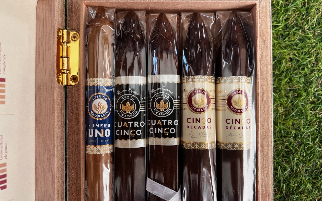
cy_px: 99
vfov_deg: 44.5
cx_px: 159
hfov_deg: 66.5
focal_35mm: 28
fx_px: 246
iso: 40
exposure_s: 1/121
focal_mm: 5.7
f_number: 1.5
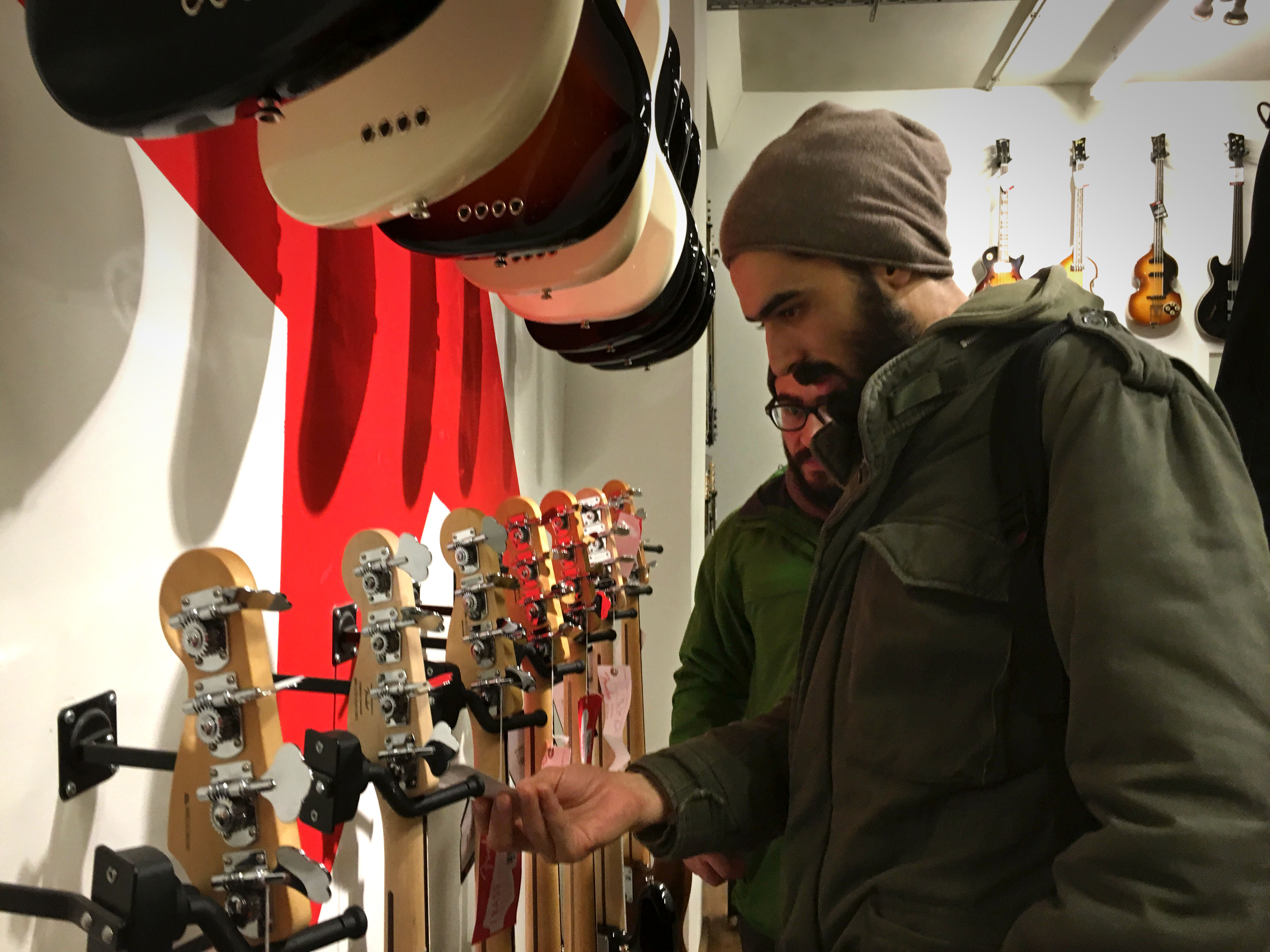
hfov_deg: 61.7
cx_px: 635
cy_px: 476
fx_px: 1064
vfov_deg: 48.2
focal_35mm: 29
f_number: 2.2
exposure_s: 1/33
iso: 125
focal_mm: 4.15
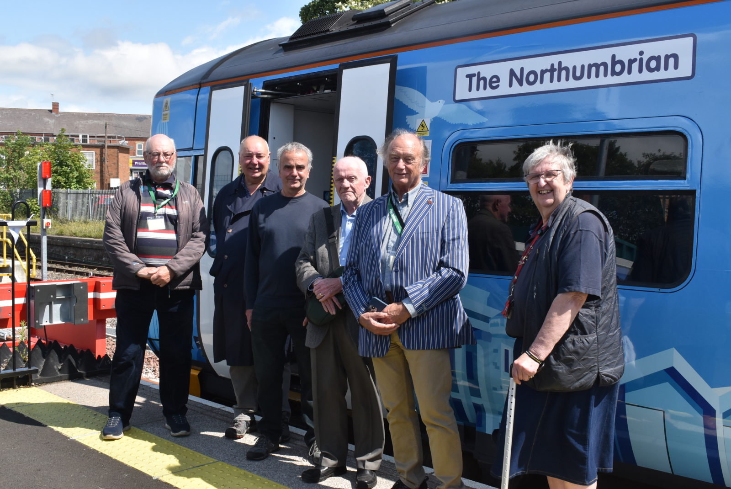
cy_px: 244
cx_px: 366
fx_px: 793
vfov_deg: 34.3
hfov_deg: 49.5
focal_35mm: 39
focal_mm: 26
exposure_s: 1/250
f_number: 14
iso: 400
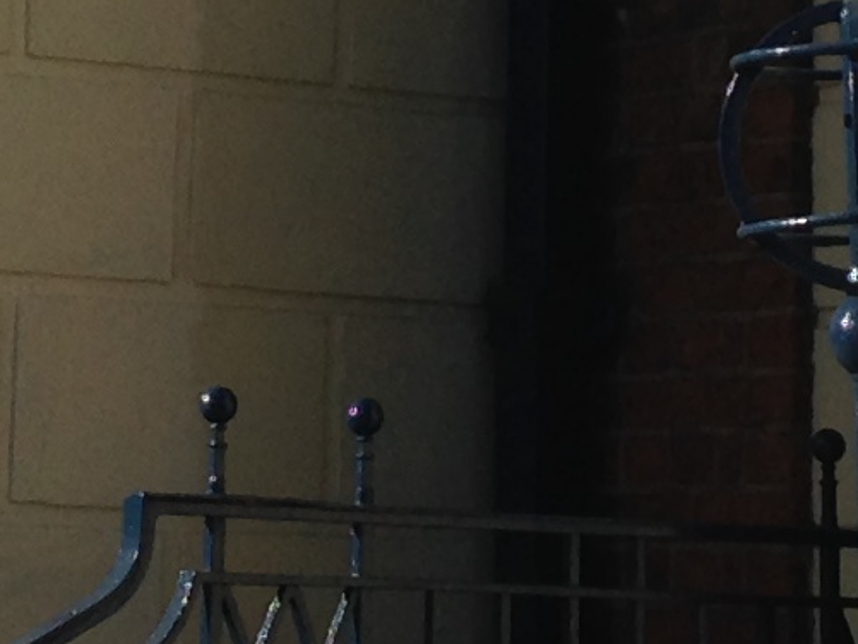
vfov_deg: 6.8
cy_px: -317
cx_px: 402
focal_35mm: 215
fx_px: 5330
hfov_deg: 9.2
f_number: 2.4
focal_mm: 4.12
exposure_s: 1/2169
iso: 50
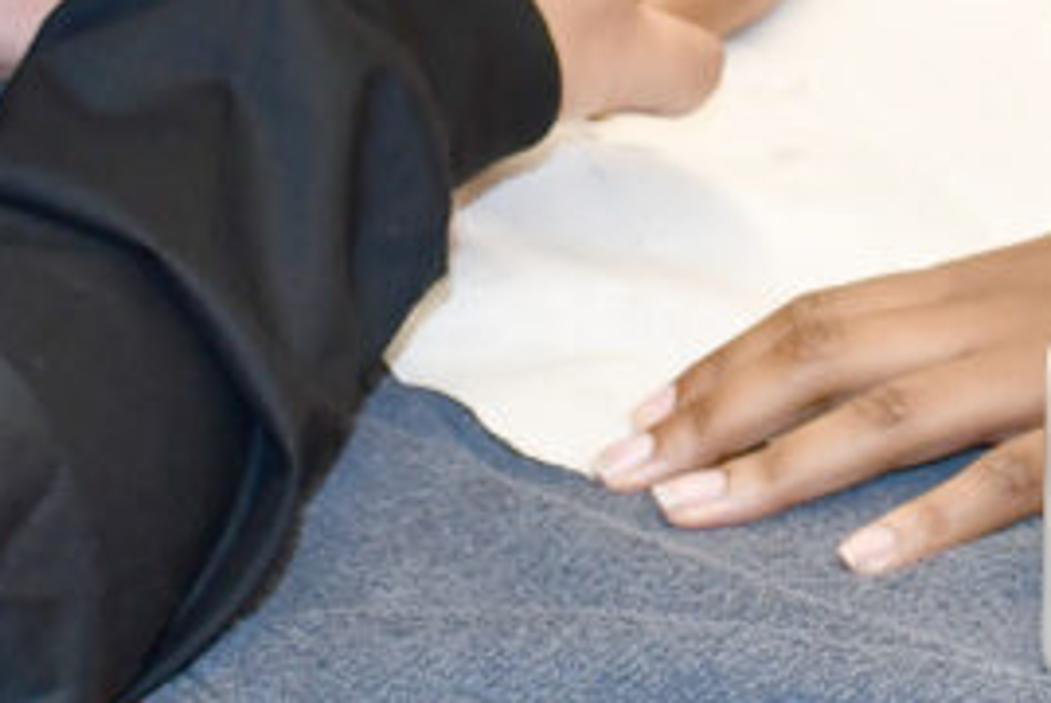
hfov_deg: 13.1
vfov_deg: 8.8
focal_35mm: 154
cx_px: 1043
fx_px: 4501
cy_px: -160
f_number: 3.5
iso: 450
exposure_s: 1/60
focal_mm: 18
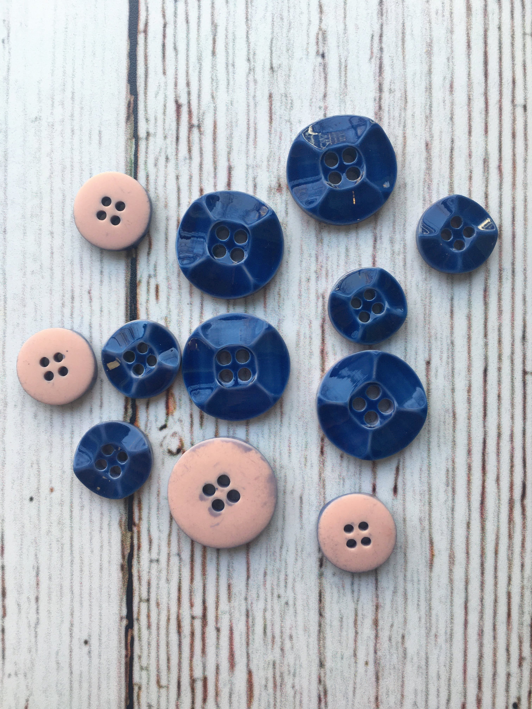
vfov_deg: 61.7
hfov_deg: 48.2
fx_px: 594
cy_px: 354
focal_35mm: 29
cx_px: 266
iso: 40
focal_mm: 4.15
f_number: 2.2
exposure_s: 1/100
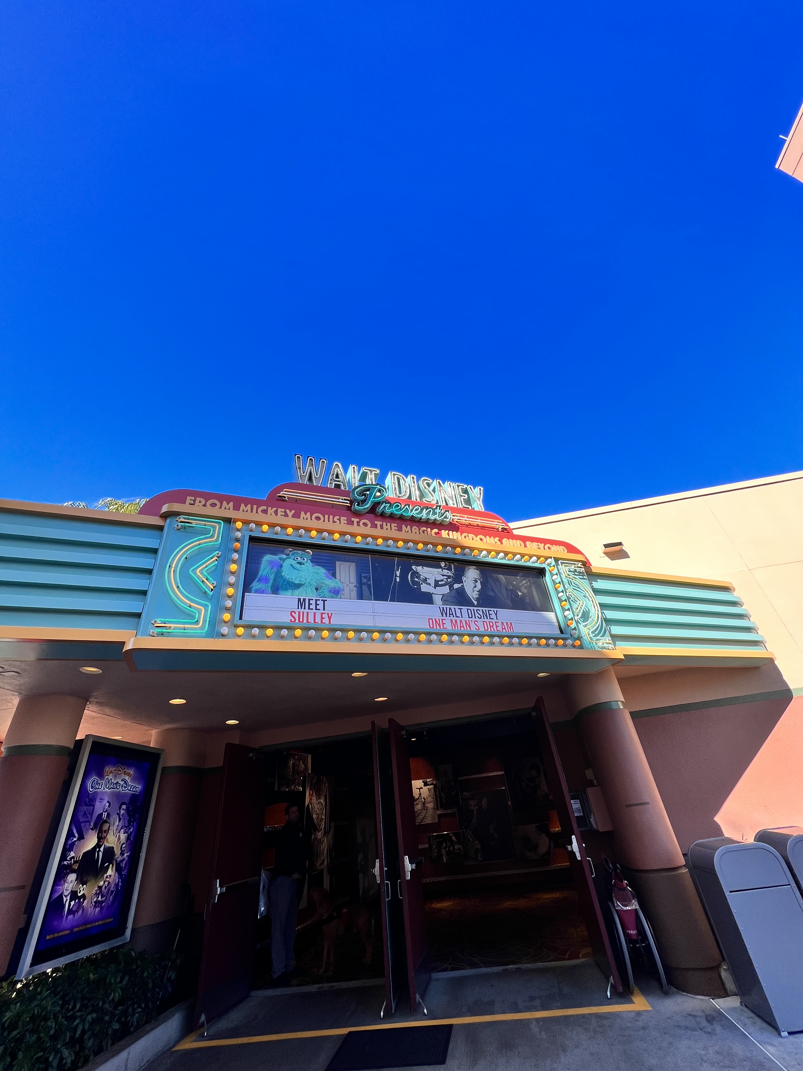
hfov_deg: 89.9
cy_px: 536
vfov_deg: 106.2
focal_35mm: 13
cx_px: 402
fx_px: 402
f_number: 1.8
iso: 32
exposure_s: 1/513
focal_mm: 1.57
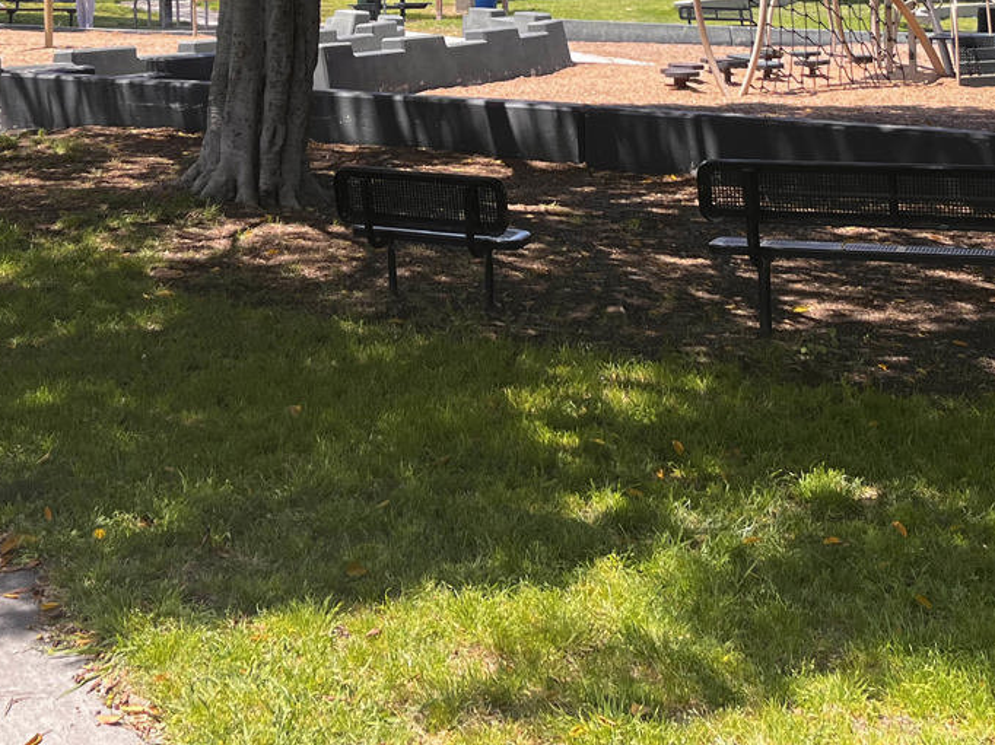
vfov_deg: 22.7
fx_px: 1753
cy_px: -71
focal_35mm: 61
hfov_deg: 31.7
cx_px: 480
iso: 50
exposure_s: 1/732
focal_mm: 5.1
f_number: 1.6
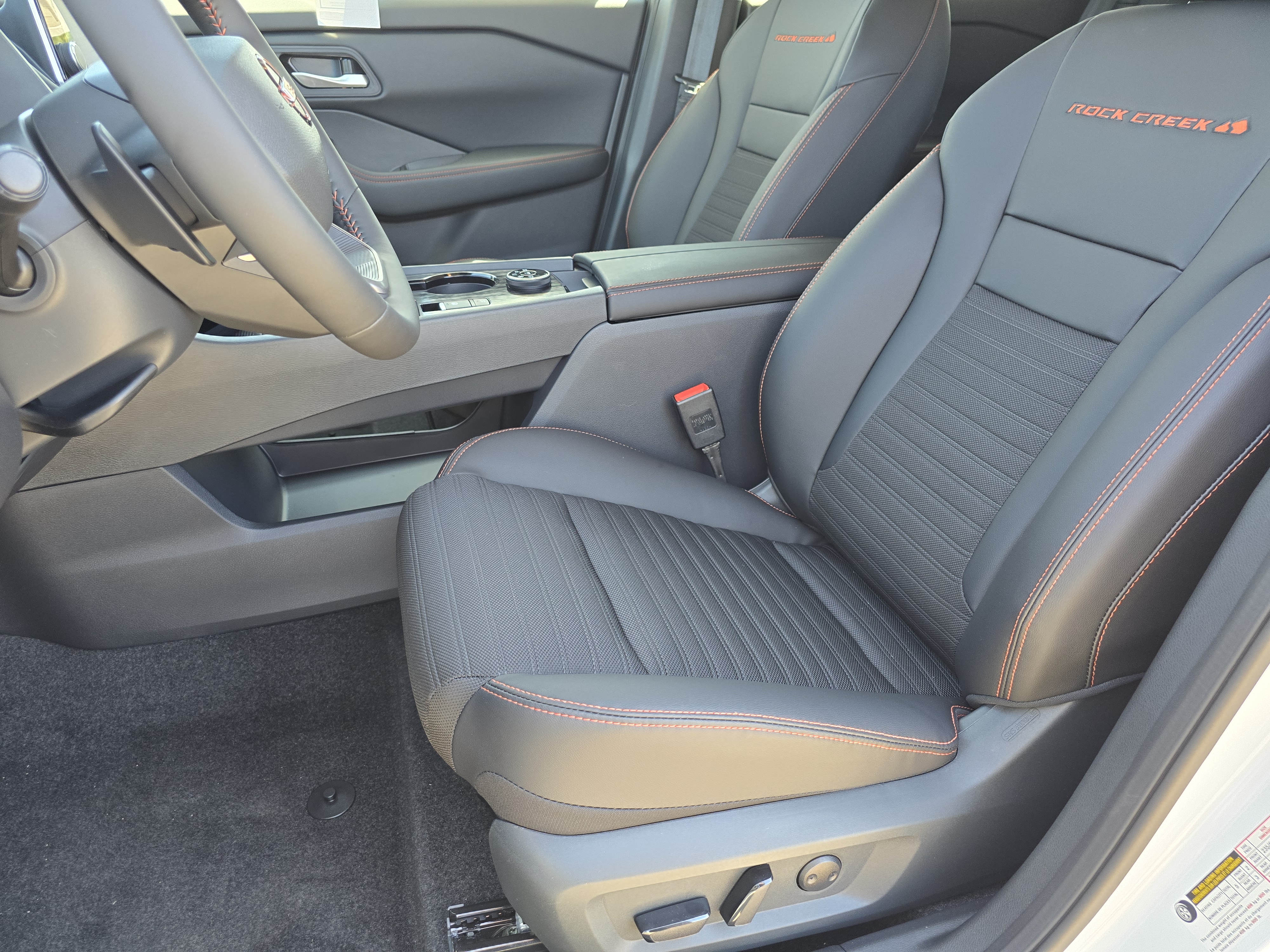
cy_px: 476
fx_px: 844
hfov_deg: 73.9
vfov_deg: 58.9
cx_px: 635
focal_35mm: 23
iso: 200
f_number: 1.7
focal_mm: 6.3
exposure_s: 1/180
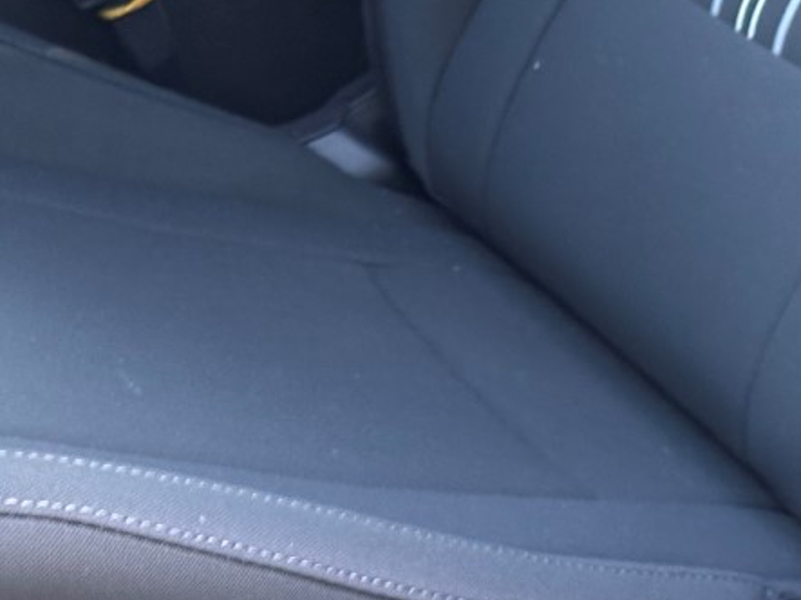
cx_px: 29
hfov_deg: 17.4
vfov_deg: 13.2
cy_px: 537
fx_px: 2568
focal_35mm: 111
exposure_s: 1/60
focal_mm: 6.86
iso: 250
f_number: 1.78
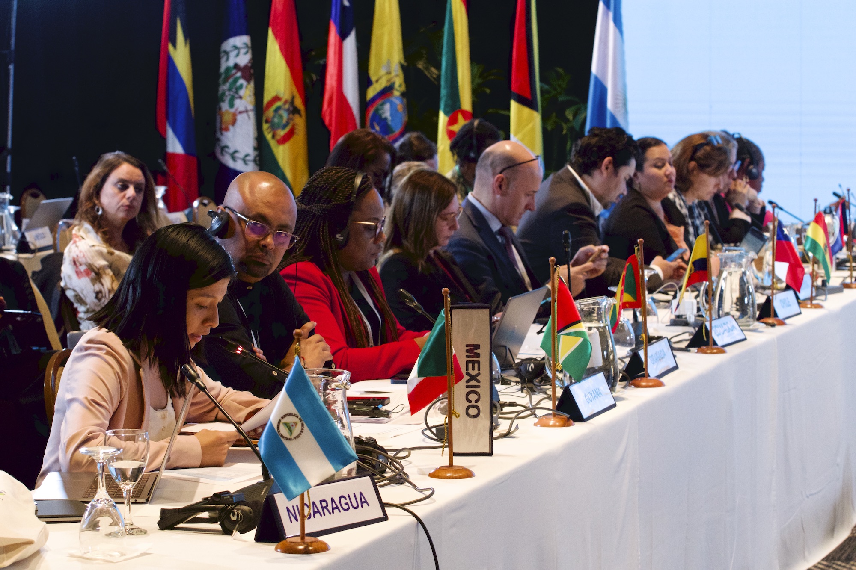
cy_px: 285
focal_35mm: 120
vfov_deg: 11.4
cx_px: 428
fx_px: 2853
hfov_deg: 17.1
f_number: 5.6
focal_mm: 78
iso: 6400
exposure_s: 1/160
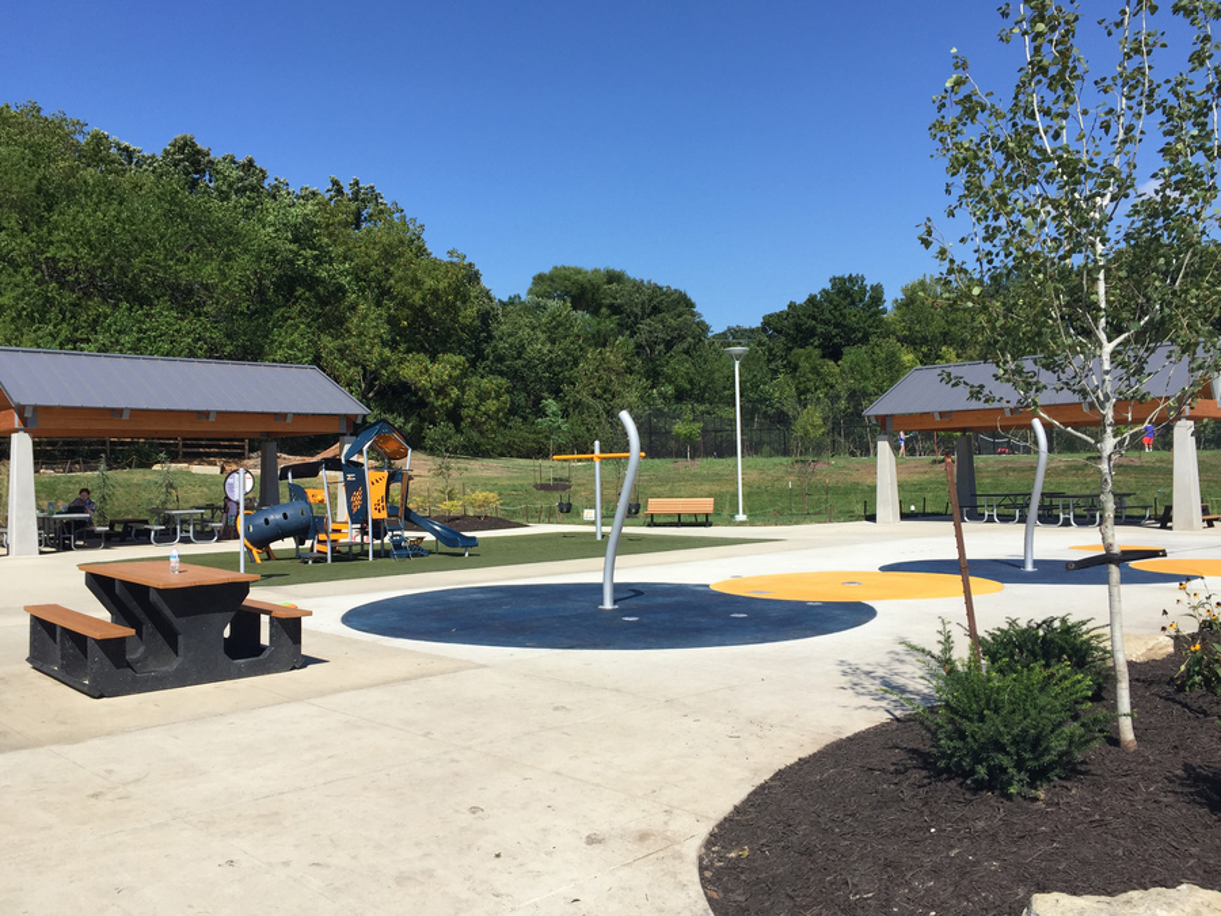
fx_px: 1023
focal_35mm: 29
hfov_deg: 61.7
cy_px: 458
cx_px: 610
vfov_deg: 48.2
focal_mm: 4.15
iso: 32
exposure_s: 1/2326
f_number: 2.2
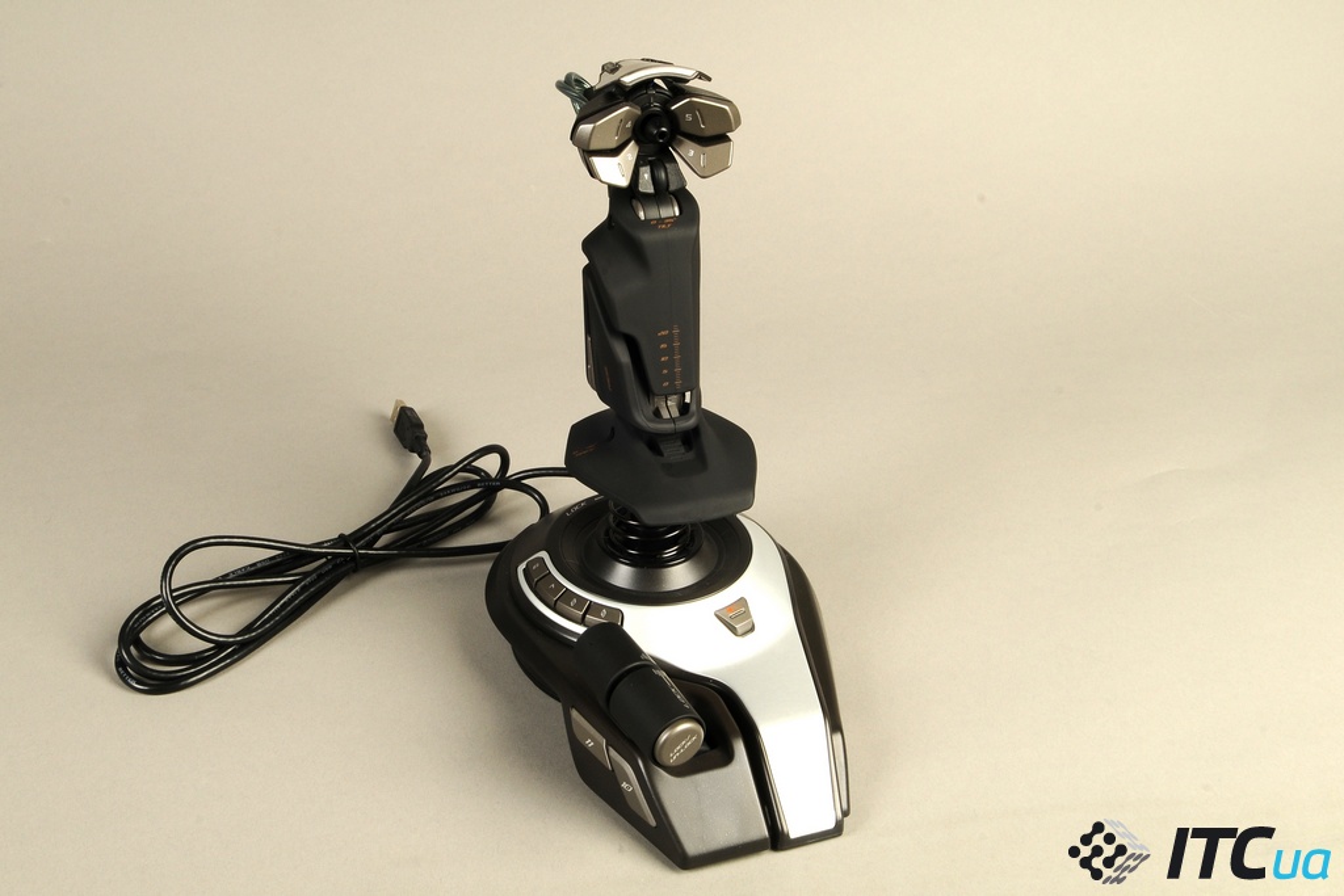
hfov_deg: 49.5
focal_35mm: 39
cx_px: 672
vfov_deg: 34.2
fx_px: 1456
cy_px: 448
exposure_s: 1/80
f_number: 18
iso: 200
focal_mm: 26
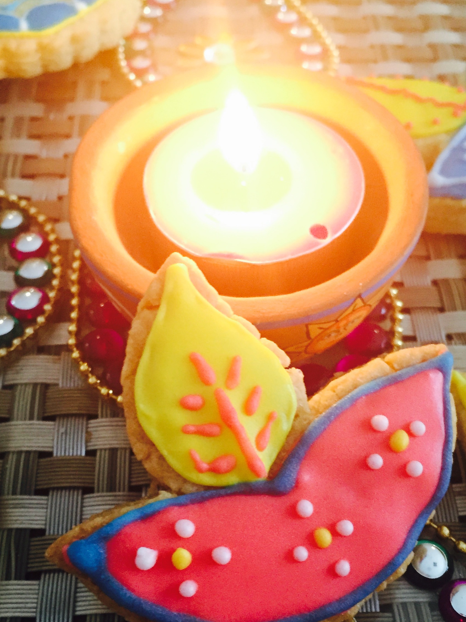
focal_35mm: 42
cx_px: 226
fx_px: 754
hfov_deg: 34.3
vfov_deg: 44.5
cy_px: 379
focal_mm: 4.15
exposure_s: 1/20
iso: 250
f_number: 2.2
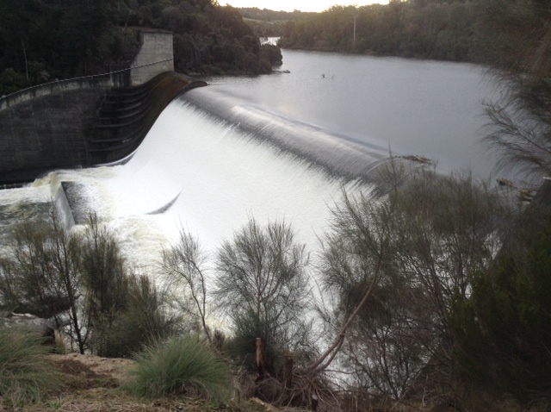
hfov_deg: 55.4
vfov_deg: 42.8
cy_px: 206
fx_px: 524
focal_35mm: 33
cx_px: 276
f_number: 2.4
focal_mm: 3.3
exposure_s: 1/297
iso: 32
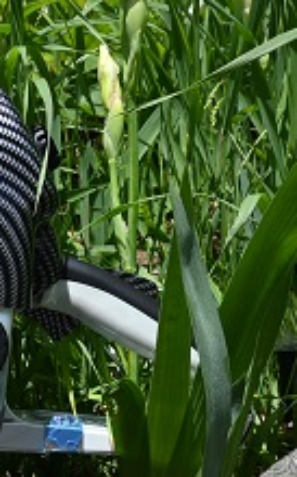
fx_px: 805
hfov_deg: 16.1
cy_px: 395
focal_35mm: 62
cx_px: -300
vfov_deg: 32.0
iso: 100
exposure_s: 1/400
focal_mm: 16
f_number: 7.1
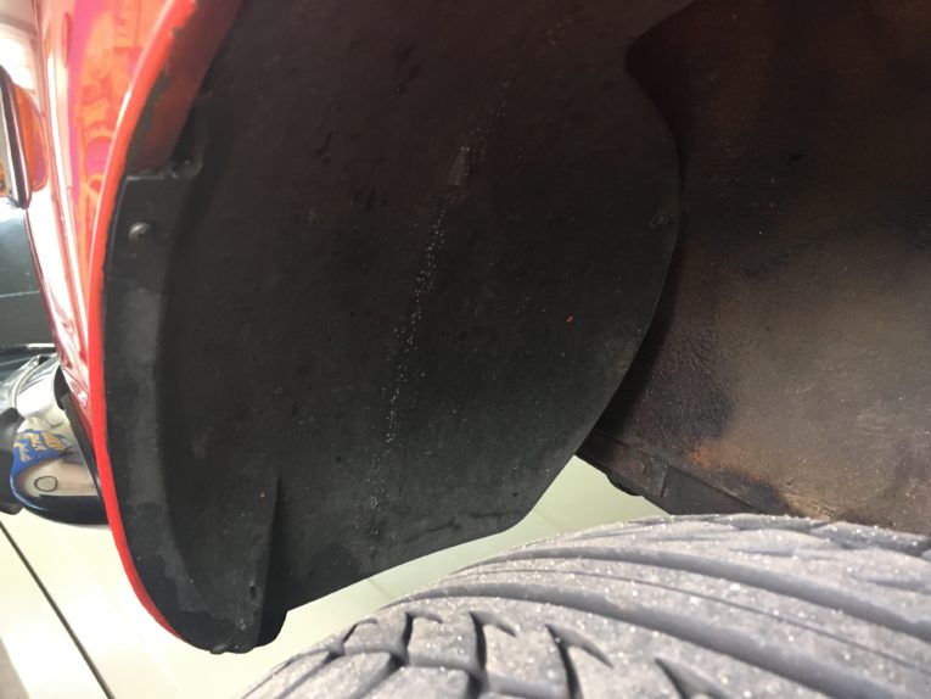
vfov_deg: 48.2
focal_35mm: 29
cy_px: 350
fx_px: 780
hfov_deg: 61.7
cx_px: 466
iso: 200
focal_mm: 4.15
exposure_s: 1/24
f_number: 2.2
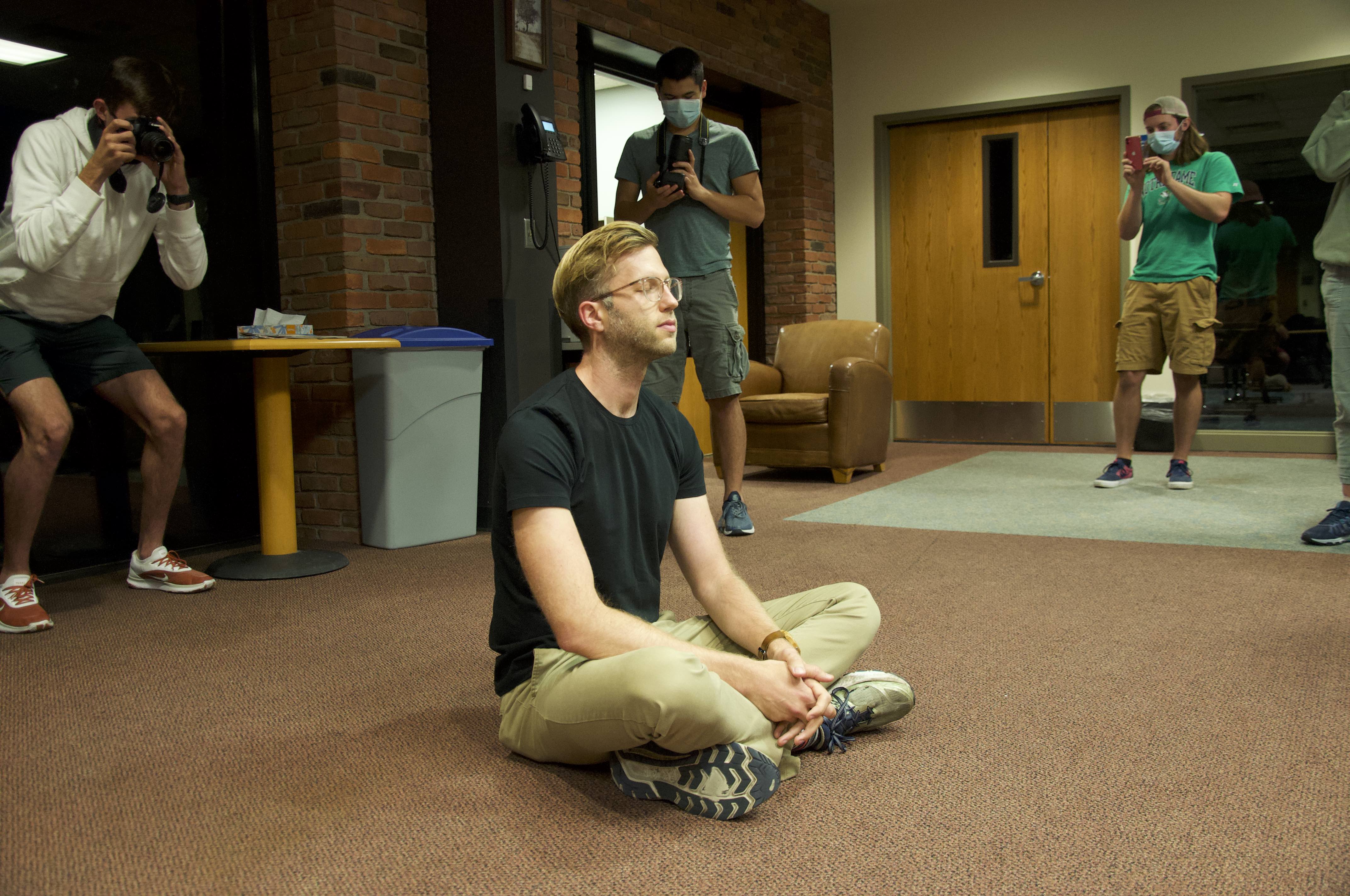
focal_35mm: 32
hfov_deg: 59.6
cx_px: 675
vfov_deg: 41.6
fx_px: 1180
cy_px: 448
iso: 1250
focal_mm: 21
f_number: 4
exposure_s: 1/25
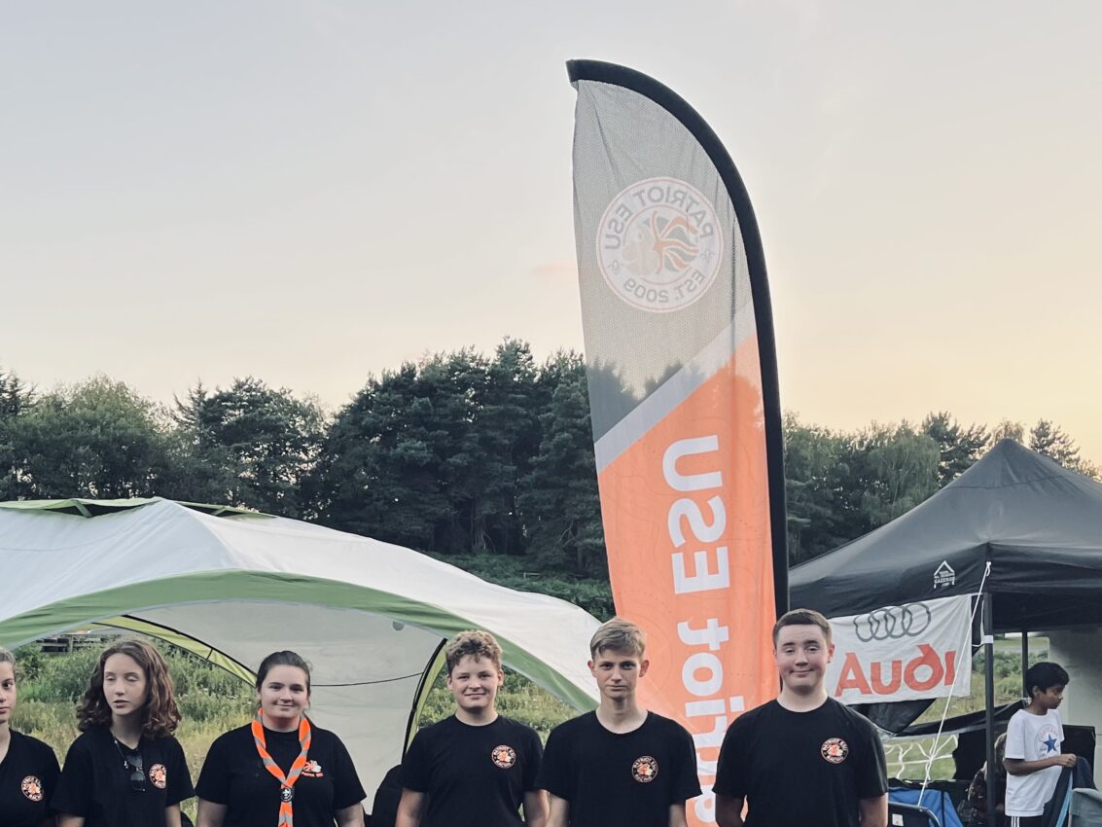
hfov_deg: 39.9
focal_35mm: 47
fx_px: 1496
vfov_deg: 29.8
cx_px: 358
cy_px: 717
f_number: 1.6
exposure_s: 1/121
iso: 100
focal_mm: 5.1
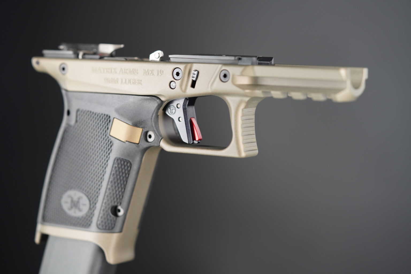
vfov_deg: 15.2
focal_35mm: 90
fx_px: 1027
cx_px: 206
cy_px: 137
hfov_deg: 22.6
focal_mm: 90
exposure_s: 1/100
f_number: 4
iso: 250
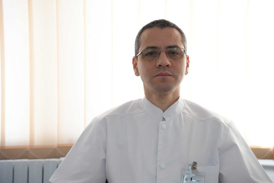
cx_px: 137
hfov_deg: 31.1
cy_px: 92
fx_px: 492
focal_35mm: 65
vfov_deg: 21.0
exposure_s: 1/160
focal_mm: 64.6
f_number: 4
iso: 800
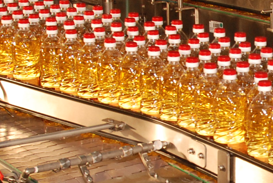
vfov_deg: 10.7
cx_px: 256
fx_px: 972
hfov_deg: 15.8
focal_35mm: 128
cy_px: 142
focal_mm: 18
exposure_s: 1/60
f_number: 5.6
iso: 320
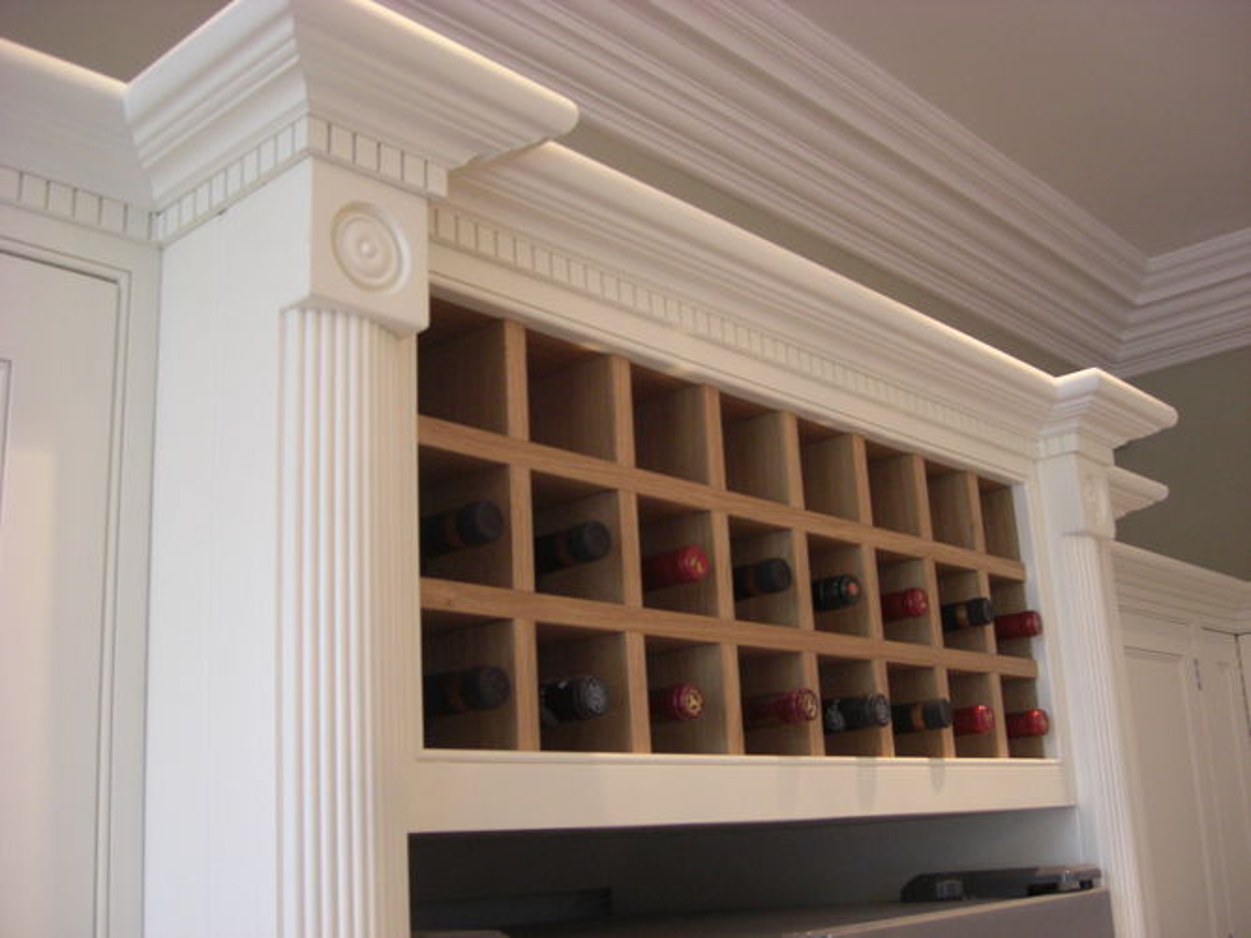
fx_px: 1373
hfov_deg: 49.0
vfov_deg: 37.7
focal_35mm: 38
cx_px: 626
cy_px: 469
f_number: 2.8
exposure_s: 1/60
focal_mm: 7.9
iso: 400
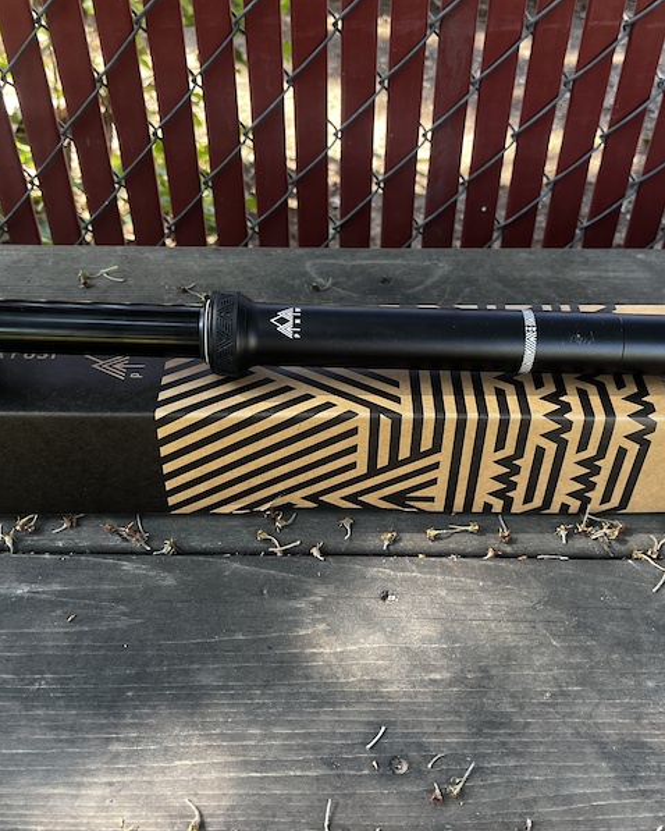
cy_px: 415
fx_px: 836
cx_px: 332
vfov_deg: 52.8
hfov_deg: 43.4
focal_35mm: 34
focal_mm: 5.1
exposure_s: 1/121
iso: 100
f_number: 1.6
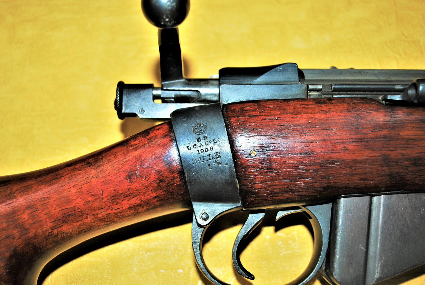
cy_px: 142
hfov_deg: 49.5
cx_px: 212
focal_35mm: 39
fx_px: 461
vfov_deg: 34.3
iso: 100
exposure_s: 1/125
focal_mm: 26
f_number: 4.2
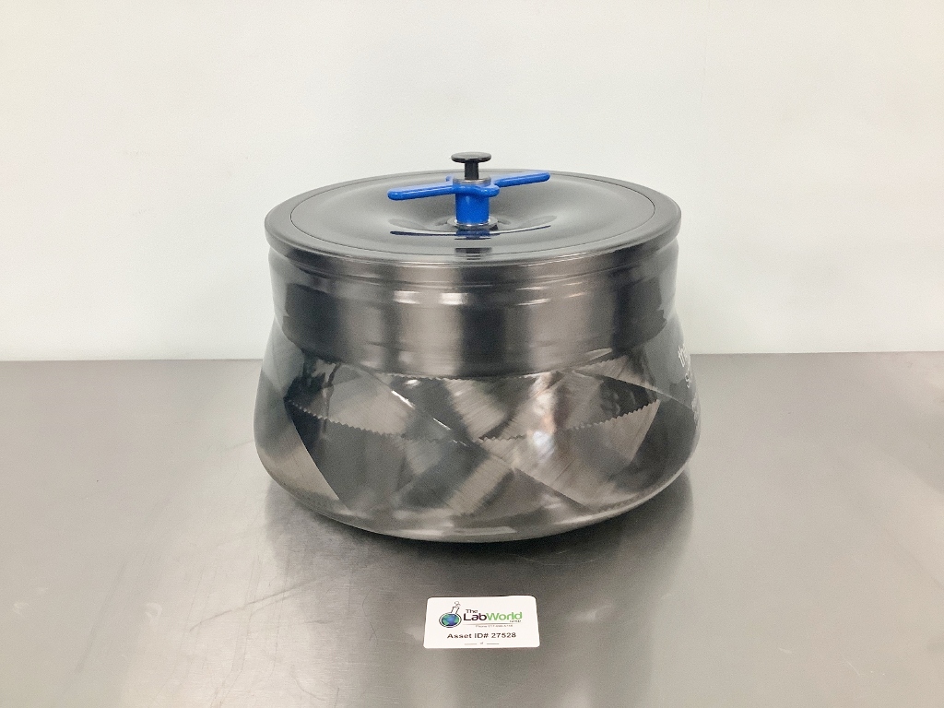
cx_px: 472
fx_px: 845
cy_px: 354
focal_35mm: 31
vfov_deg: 45.4
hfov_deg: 58.4
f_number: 2.4
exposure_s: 1/60
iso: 250
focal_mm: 3.3
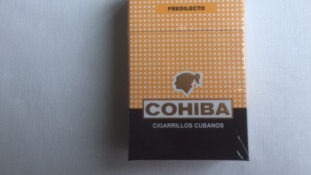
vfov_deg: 36.4
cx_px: 157
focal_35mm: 32
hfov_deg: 61.0
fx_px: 264
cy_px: 64
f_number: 2.2
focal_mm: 4.15
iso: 125
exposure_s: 1/10
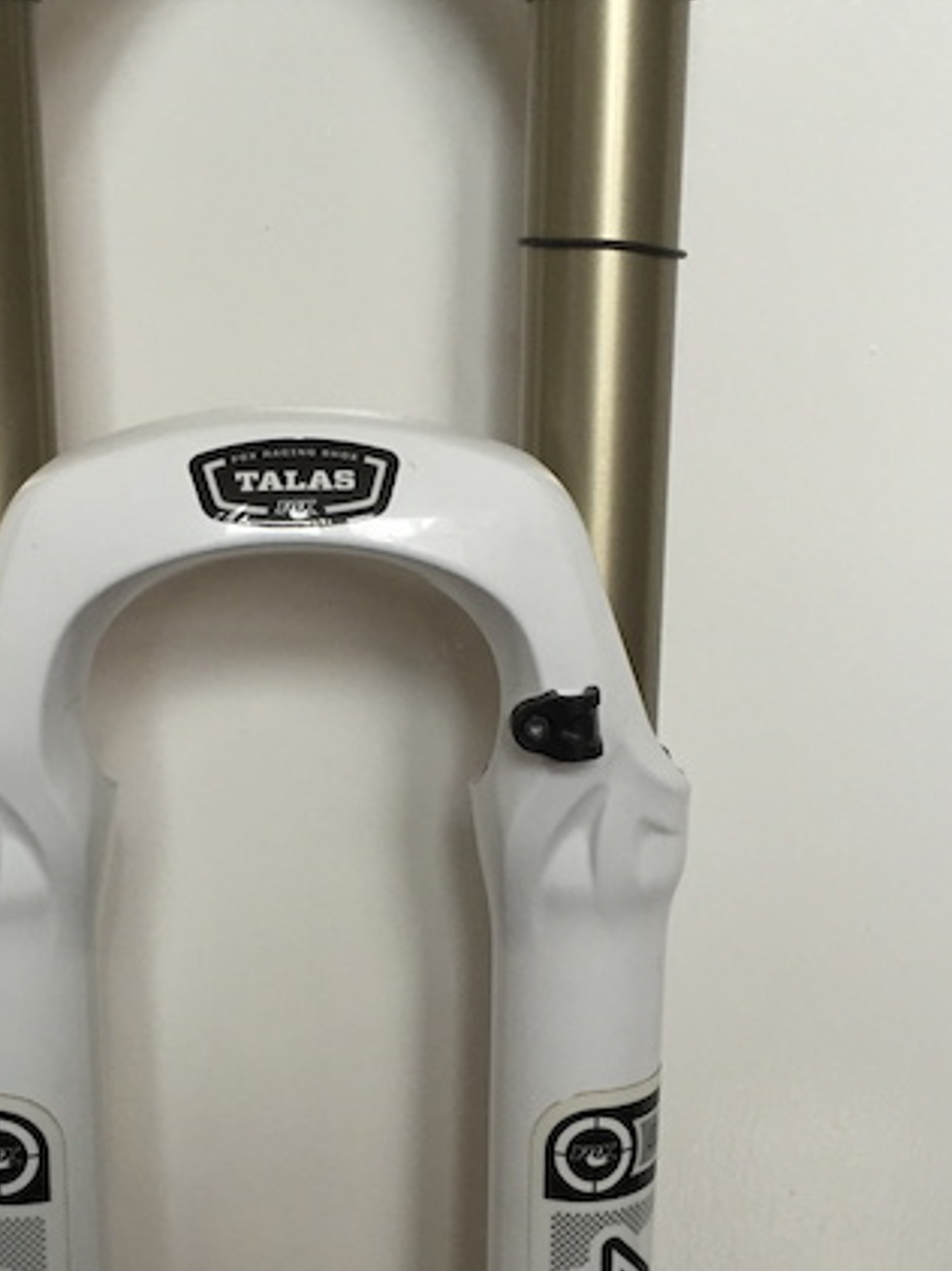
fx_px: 2019
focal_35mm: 55
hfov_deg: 26.4
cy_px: 873
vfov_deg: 34.5
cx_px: 343
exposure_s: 1/33
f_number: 2.2
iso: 125
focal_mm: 4.15
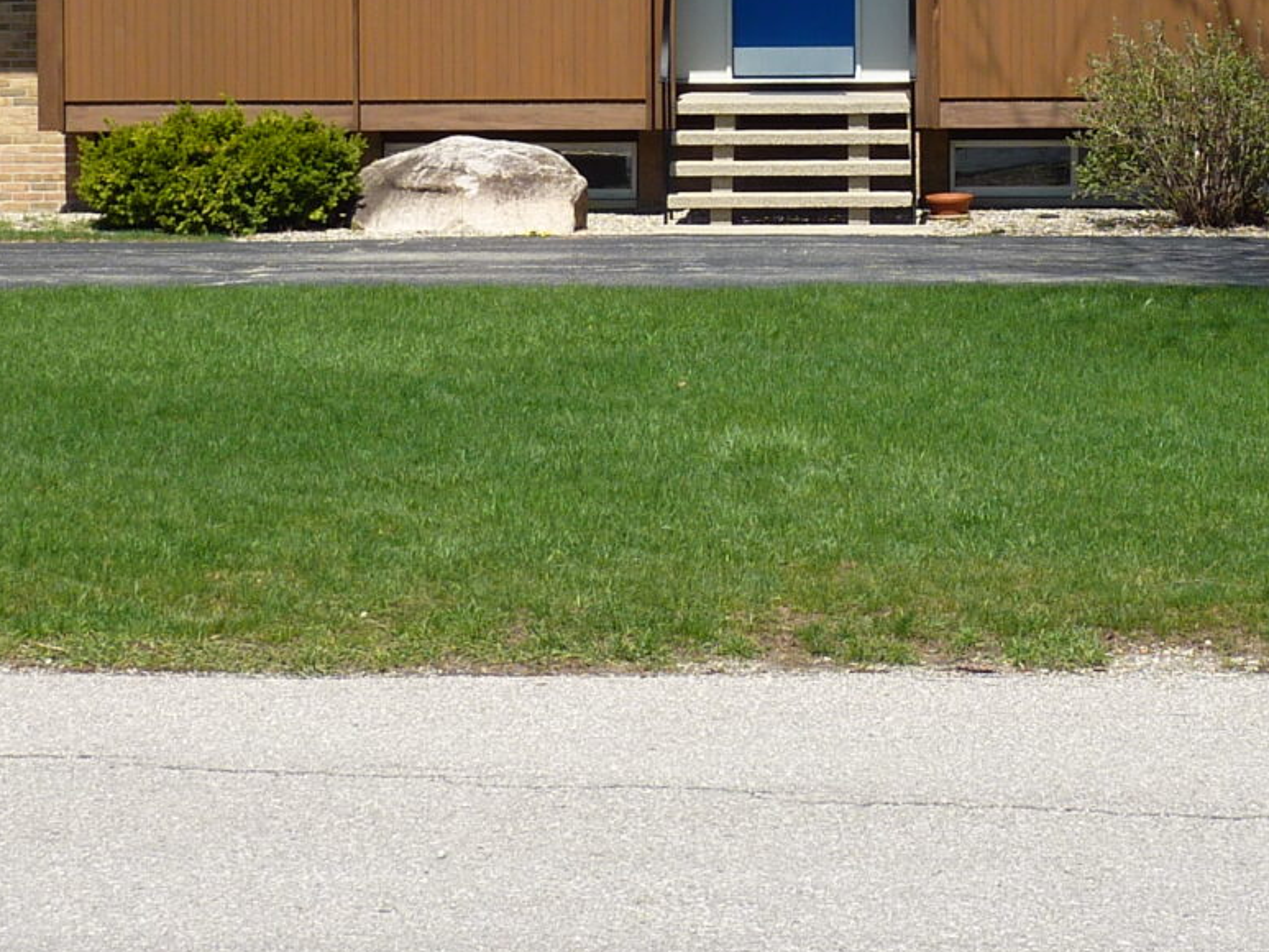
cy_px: 30
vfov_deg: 14.9
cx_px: 1008
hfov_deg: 19.8
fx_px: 3593
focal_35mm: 98
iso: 80
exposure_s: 1/500
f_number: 4
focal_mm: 6.1
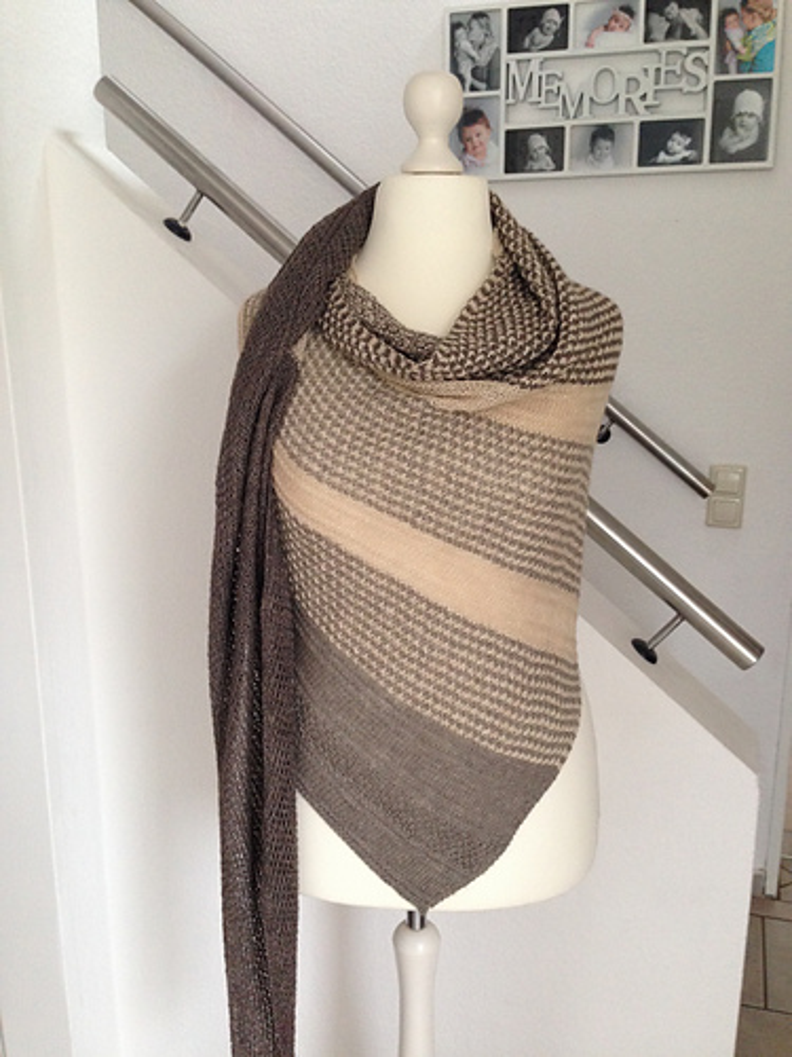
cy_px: 528
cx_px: 396
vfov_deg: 55.4
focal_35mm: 33
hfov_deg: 42.9
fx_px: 1007
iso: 200
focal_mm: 4.12
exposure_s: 1/20
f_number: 2.4
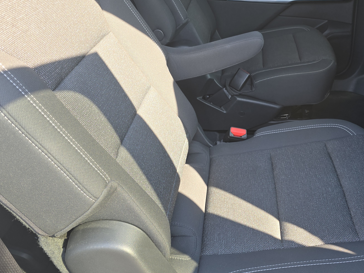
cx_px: 218
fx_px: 368
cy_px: 114
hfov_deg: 52.3
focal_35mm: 35
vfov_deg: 40.6
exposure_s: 1/180
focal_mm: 6.3
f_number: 1.7
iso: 40
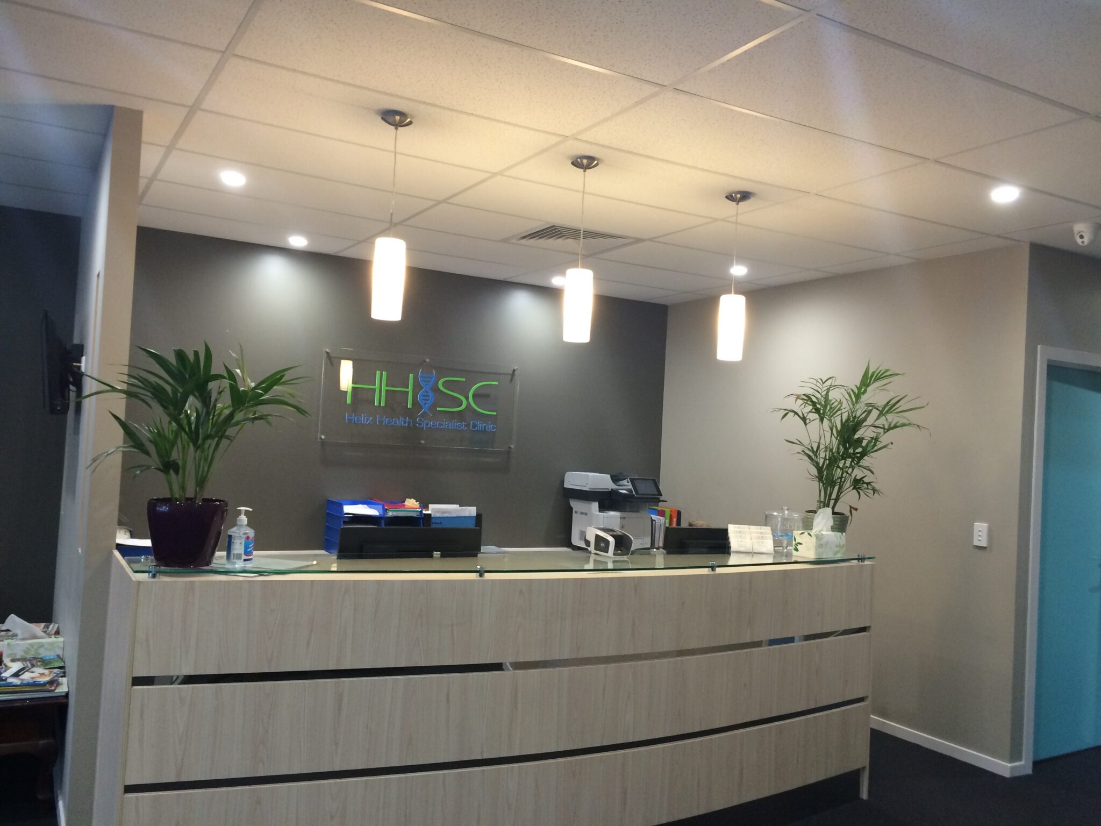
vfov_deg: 48.2
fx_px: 922
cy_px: 413
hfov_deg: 61.7
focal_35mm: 29
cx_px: 550
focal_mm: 4.15
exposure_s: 1/30
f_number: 2.2
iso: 100
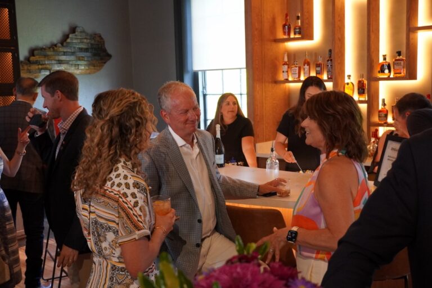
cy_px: 144
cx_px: 216
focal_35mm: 45
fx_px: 540
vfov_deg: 29.9
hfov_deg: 43.6
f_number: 4.5
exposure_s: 1/160
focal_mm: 30
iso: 2500
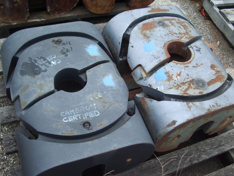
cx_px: 117
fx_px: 277
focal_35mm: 41
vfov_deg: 35.1
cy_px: 88
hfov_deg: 45.8
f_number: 2.8
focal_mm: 6.8
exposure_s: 1/125
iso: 50
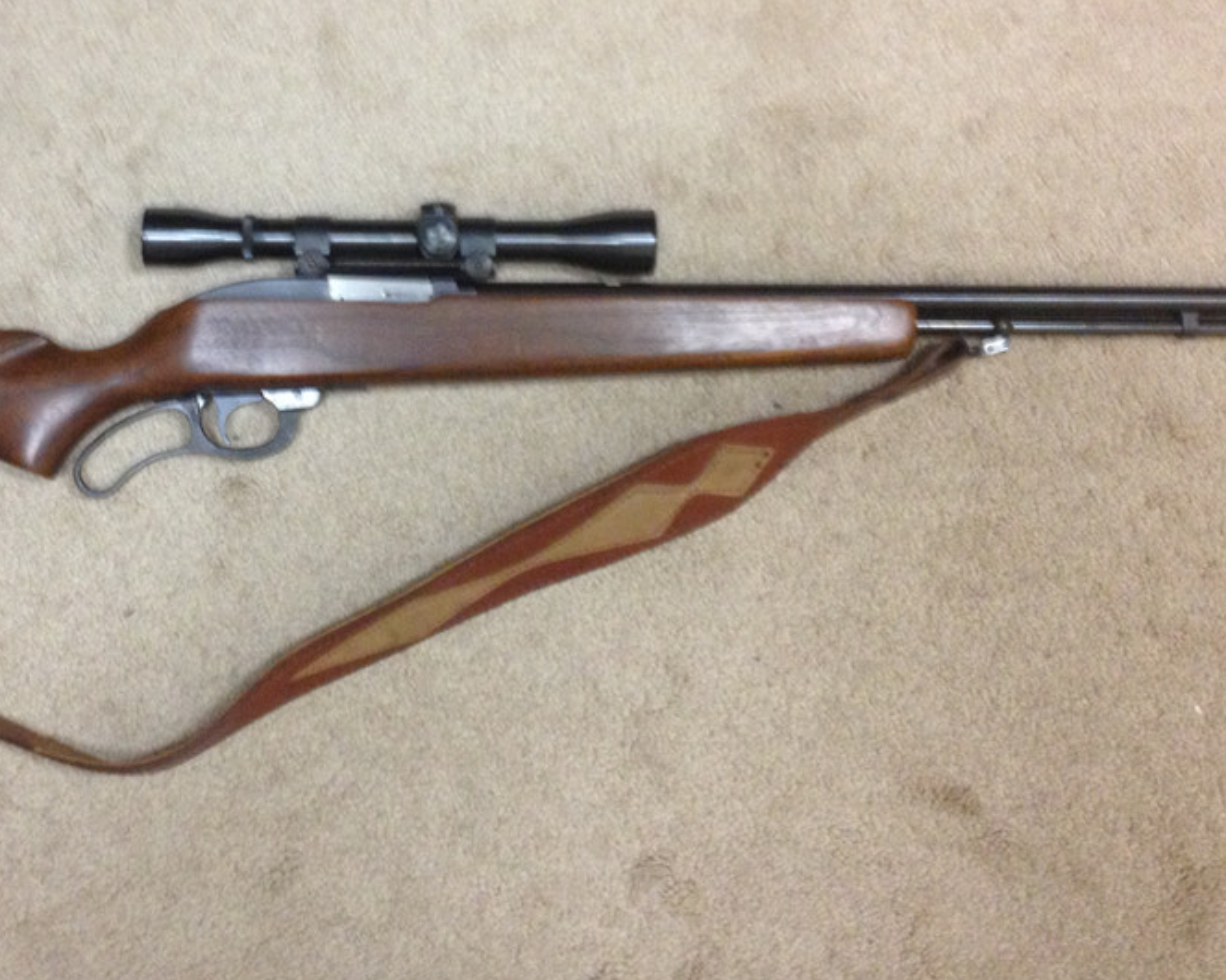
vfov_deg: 27.4
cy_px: 294
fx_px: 1995
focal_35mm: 55
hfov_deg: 33.7
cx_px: 354
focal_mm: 4.28
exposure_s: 1/20
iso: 250
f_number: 2.4
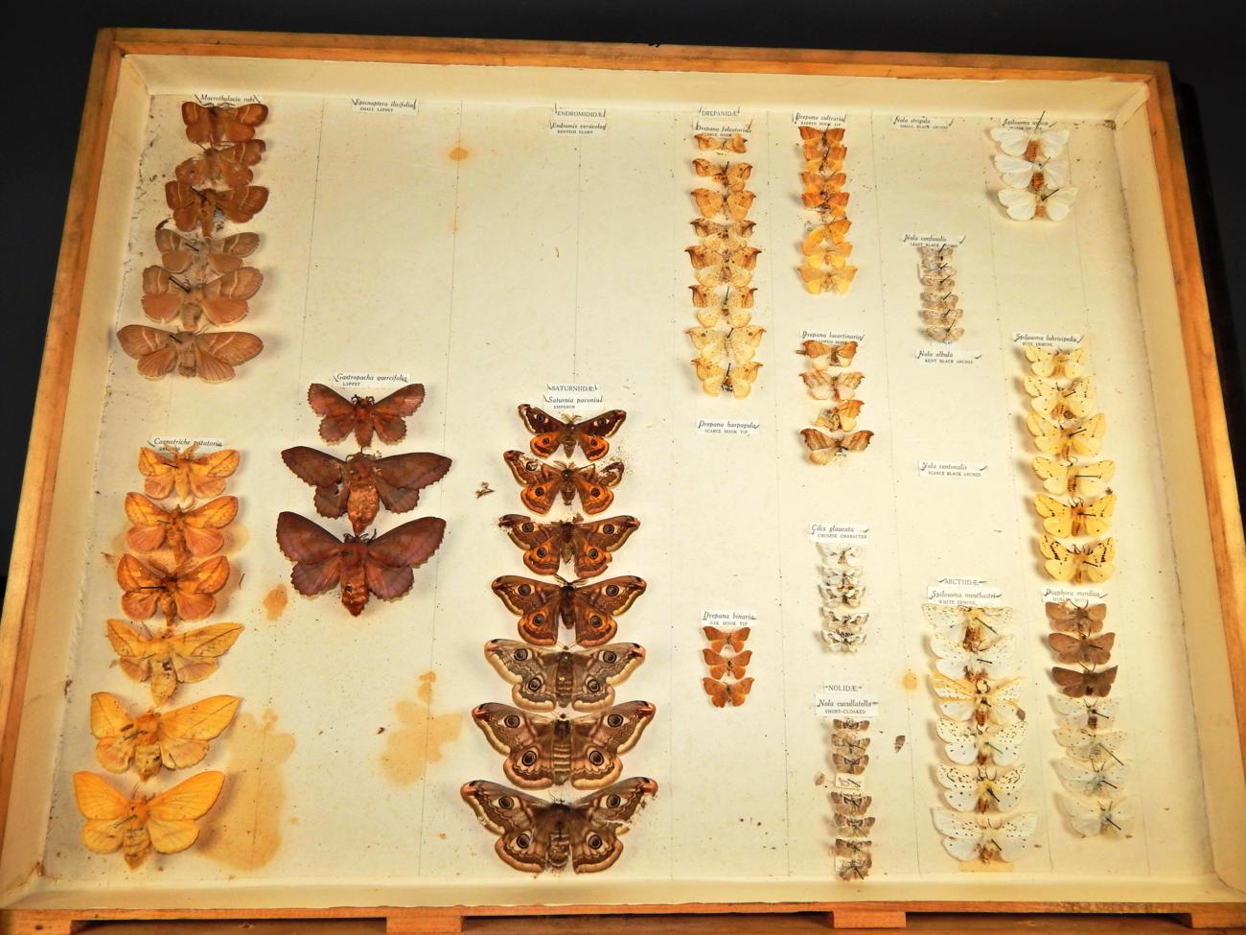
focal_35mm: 23
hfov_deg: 73.9
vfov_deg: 58.9
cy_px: 468
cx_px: 623
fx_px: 828
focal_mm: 4
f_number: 3
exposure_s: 1/800
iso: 125
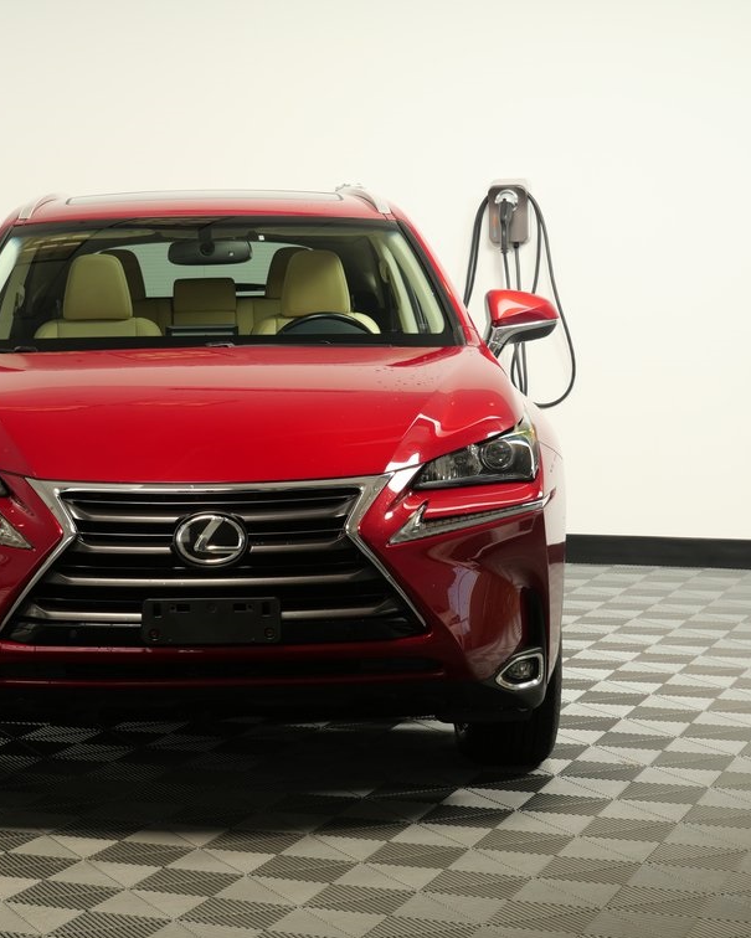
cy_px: 475
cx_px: 205
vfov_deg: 25.7
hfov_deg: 20.6
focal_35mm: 74
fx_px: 2056
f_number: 5
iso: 250
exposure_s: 1/250
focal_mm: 28
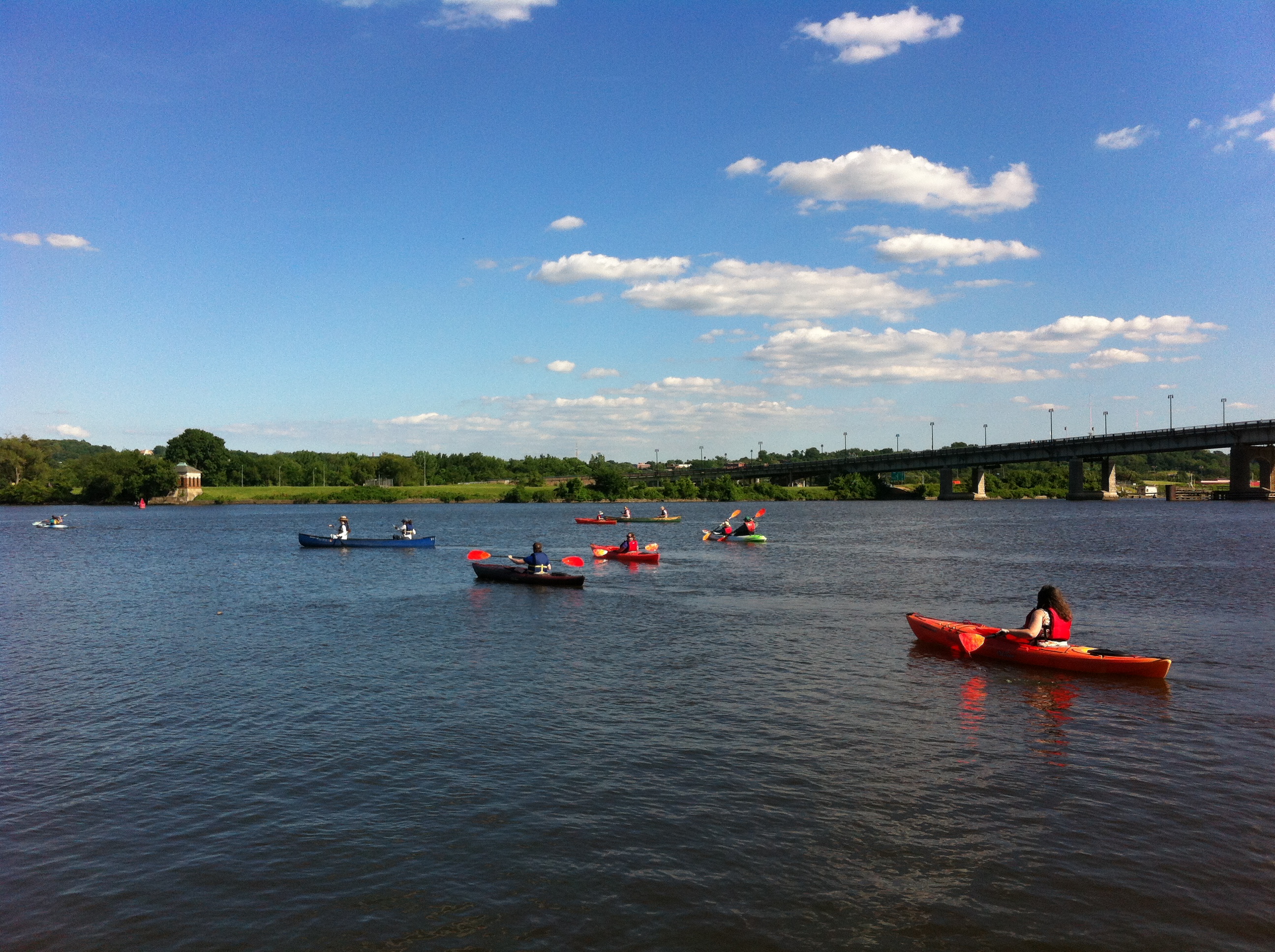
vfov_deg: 40.6
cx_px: 638
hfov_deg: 52.7
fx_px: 1287
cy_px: 476
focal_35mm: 35
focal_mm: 3.85
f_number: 2.8
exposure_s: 1/1508
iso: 80
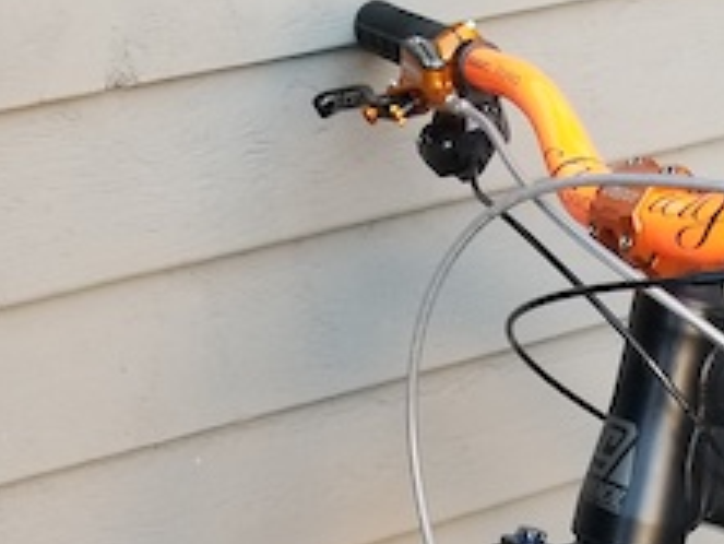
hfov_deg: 20.1
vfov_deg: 14.2
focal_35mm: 94
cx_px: 767
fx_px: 1967
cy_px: 941
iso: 64
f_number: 1.7
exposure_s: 1/60
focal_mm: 4.25
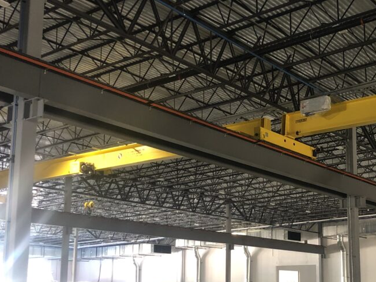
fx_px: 597
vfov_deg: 26.3
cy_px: 203
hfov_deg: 34.5
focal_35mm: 55
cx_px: 264
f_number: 1.8
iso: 100
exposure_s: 1/8
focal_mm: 3.99
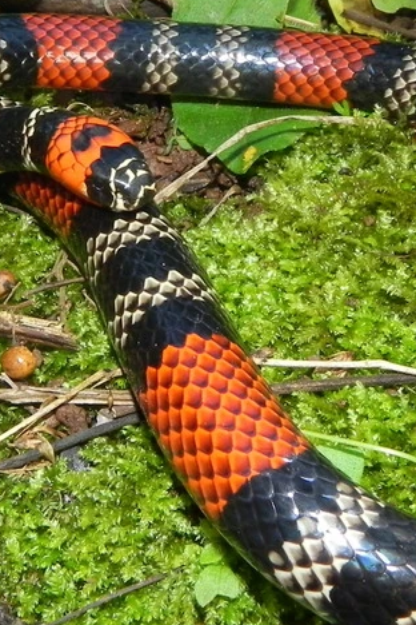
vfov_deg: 30.5
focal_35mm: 66
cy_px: 311
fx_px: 1144
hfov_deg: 20.6
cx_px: 167
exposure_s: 1/30
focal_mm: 5.2
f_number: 8
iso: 196
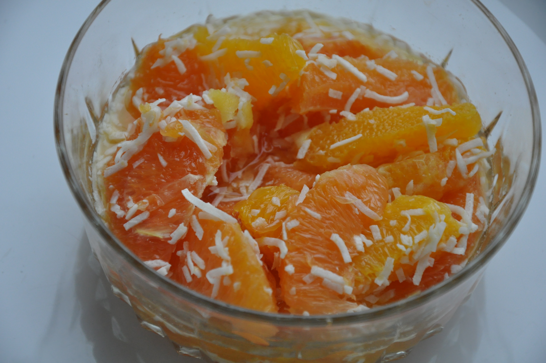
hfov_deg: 15.2
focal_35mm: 135
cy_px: 182
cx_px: 273
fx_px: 2045
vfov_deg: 10.1
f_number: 5.6
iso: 1100
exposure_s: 1/125
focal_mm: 90
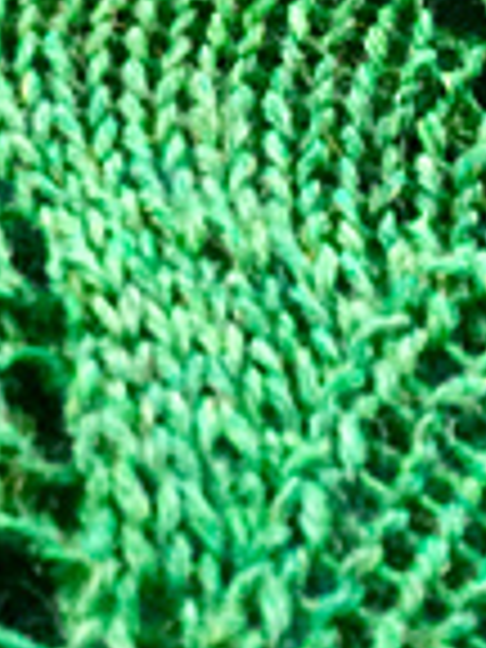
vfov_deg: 18.0
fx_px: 1891
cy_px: -216
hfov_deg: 14.3
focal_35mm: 101
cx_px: -70
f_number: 2.2
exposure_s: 1/30
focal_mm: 4.15
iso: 160
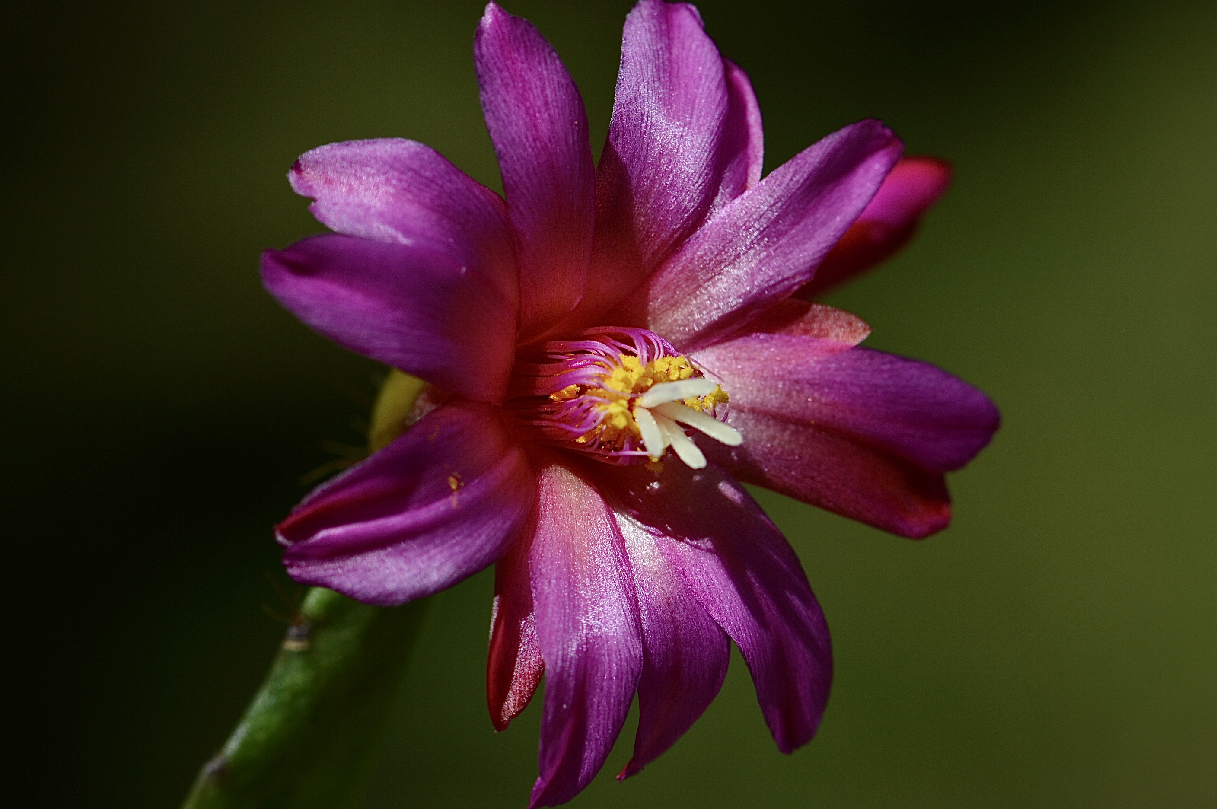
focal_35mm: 158
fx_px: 5319
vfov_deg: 8.7
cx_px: 608
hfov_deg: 13.1
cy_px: 404
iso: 100
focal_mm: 105
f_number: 11
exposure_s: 1/800
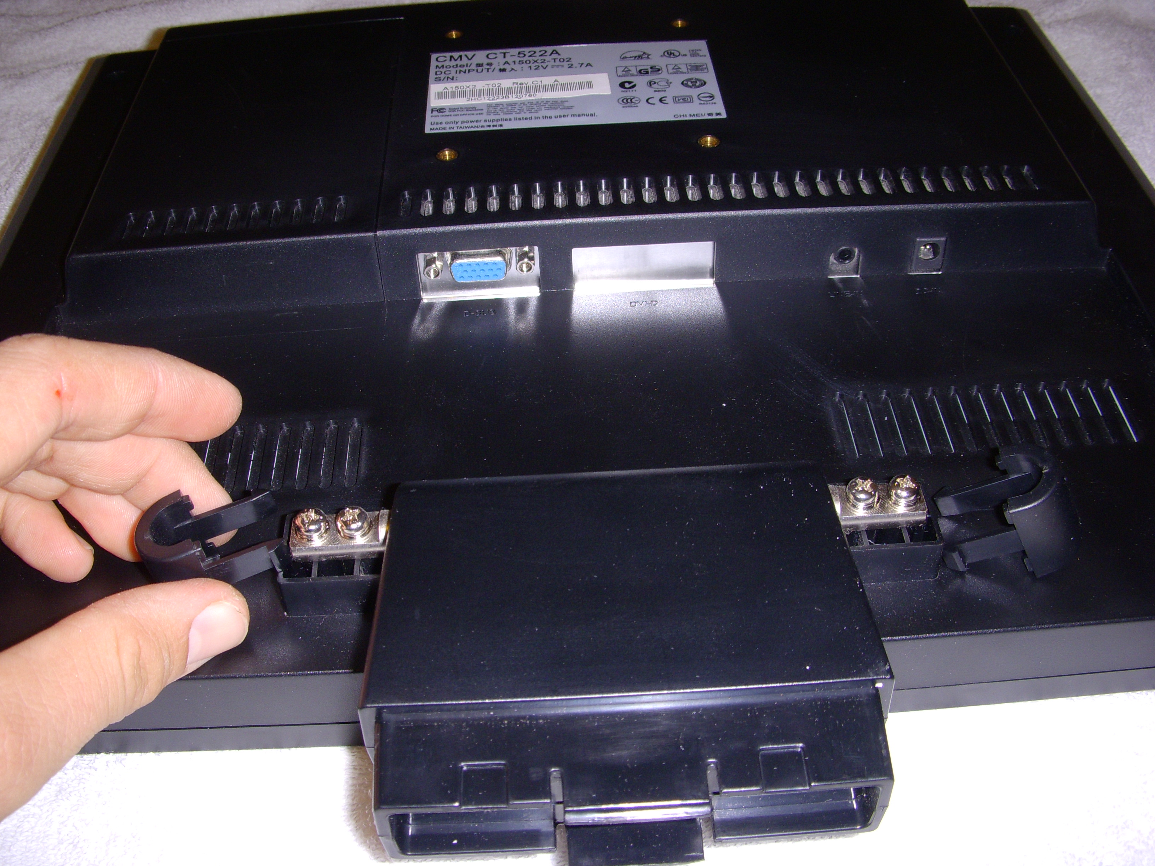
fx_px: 1268
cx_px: 578
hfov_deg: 49.0
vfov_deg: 37.7
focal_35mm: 38
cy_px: 433
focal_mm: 6.3
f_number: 3.3
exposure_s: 1/30
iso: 100
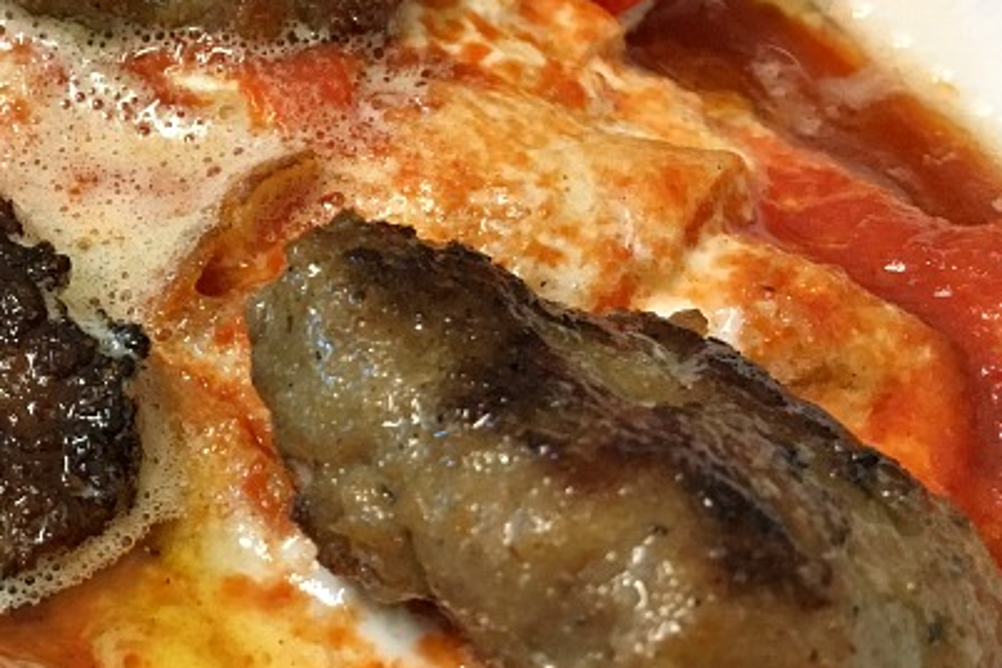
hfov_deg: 31.5
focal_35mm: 60
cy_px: 257
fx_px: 1670
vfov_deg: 22.6
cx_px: 62
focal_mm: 4.15
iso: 250
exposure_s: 1/33
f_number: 2.2
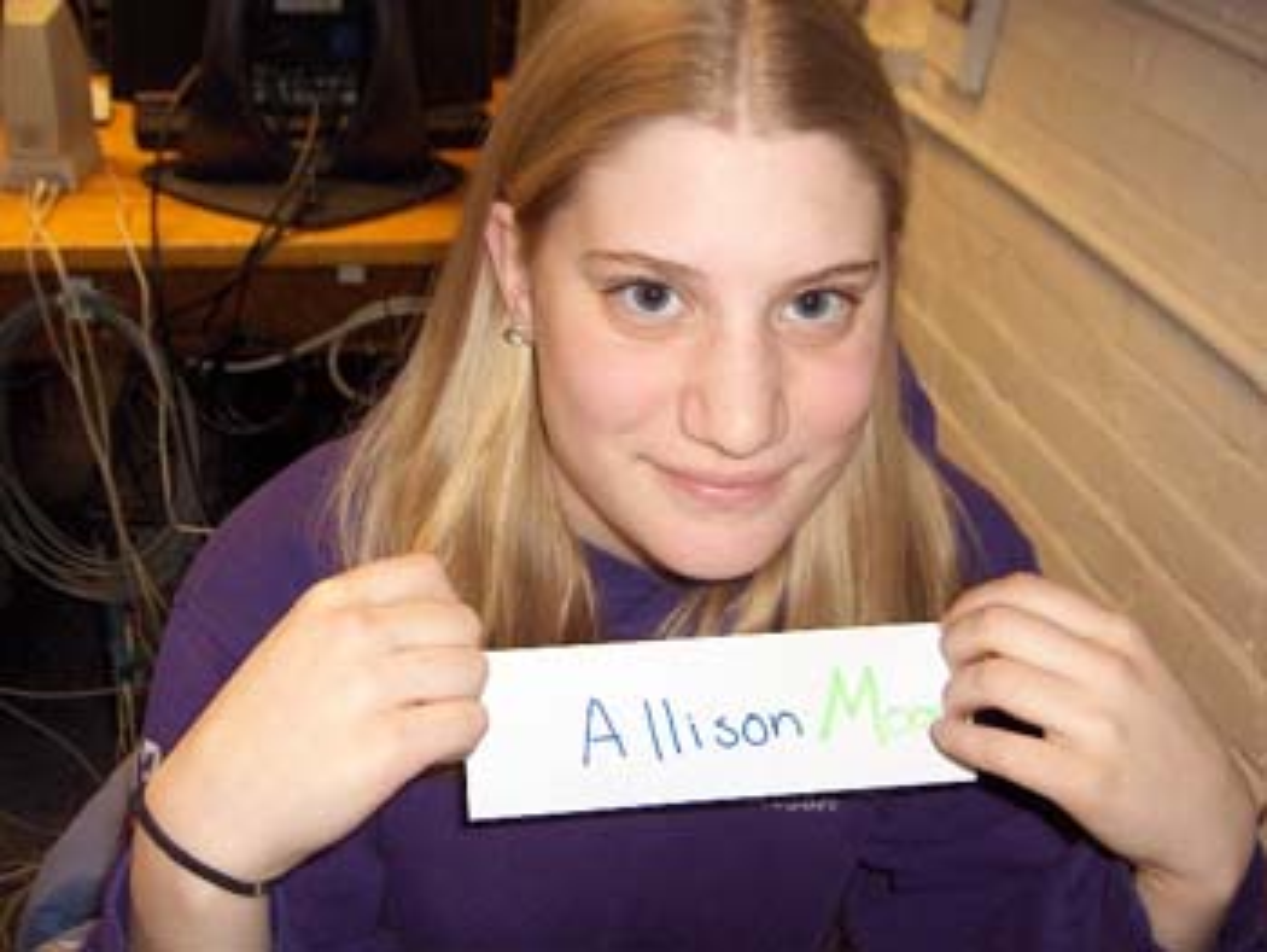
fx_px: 1428
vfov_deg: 36.9
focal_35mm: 39
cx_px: 634
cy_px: 476
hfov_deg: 47.8
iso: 100
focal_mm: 8
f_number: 2.8
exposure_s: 1/60
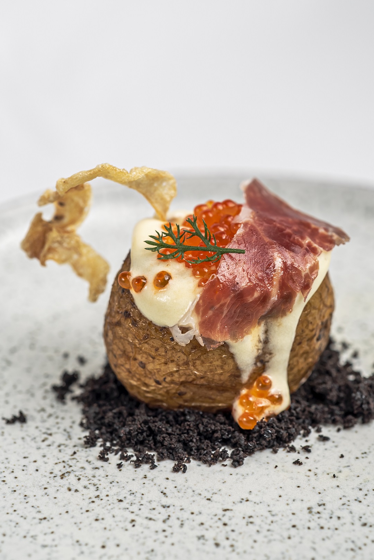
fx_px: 1167
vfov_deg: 27.0
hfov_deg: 18.2
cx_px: 187
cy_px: 280
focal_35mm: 75
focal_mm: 50
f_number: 4
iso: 125
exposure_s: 1/80
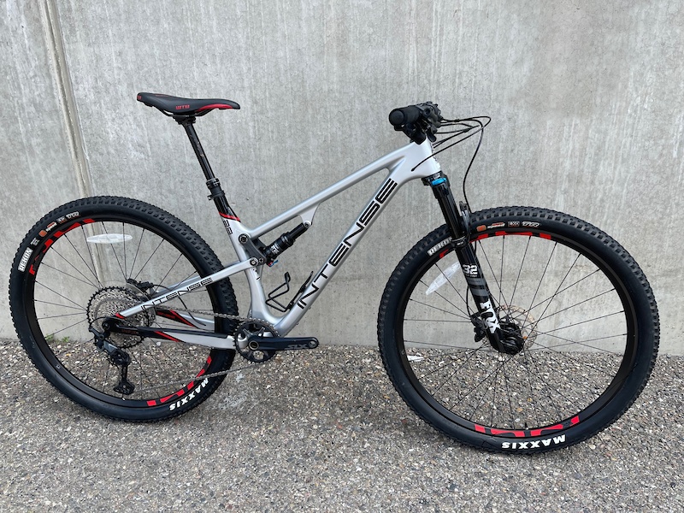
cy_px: 256
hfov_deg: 67.3
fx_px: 514
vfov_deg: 53.1
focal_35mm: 26
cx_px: 342
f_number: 1.6
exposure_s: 1/894
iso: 32
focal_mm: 5.1
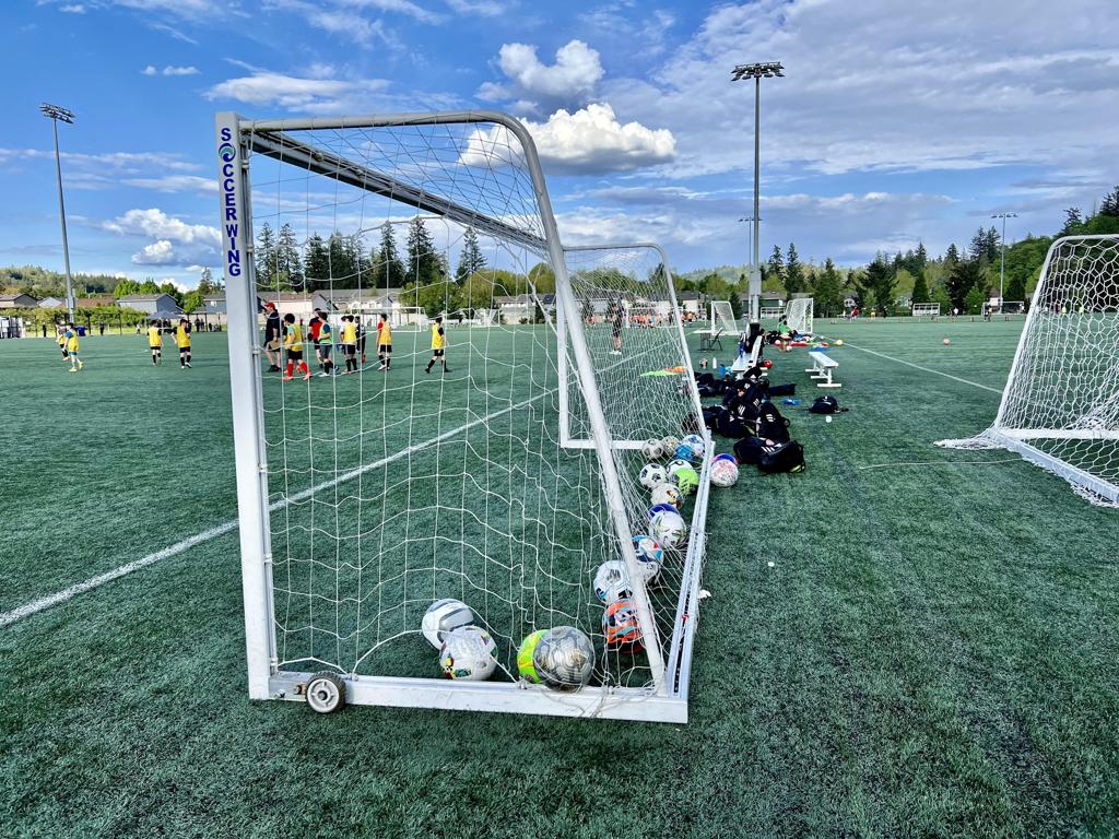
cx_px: 560
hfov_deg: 67.3
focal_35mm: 26
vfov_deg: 53.1
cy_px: 420
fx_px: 840
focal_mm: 5.7
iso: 50
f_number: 1.5
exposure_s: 1/2571
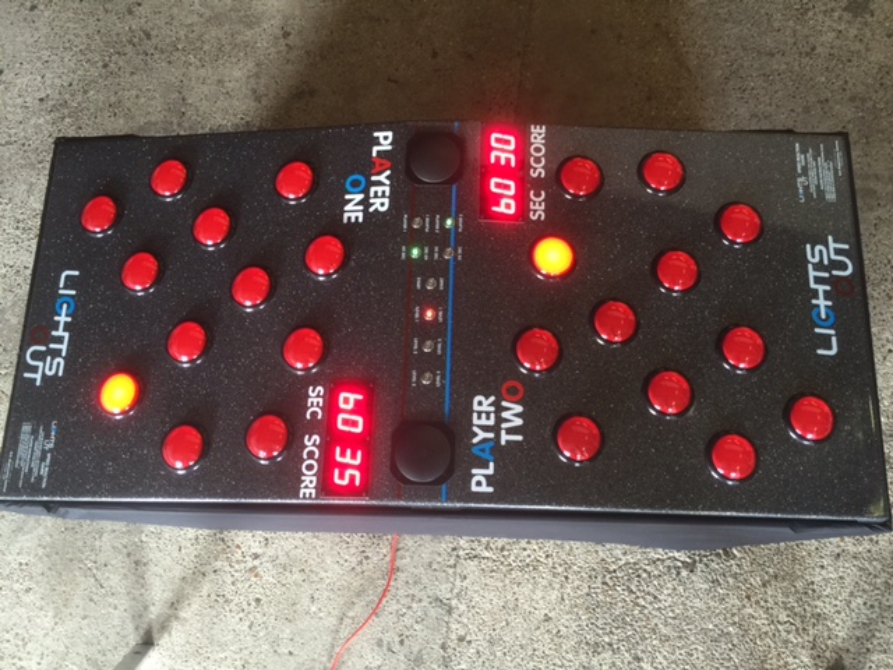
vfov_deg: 48.2
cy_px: 335
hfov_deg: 61.7
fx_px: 748
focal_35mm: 29
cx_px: 446
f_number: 2.2
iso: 64
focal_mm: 4.15
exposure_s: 1/15
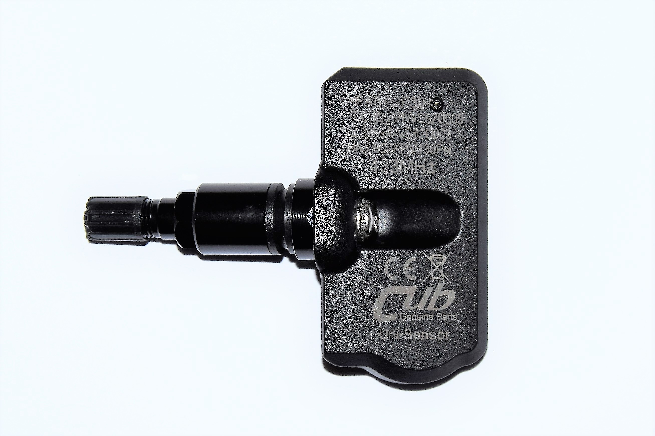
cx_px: 328
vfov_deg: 20.2
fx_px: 1228
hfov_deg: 29.9
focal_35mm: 68
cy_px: 218
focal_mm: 45
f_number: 8
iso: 100
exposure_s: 1/60
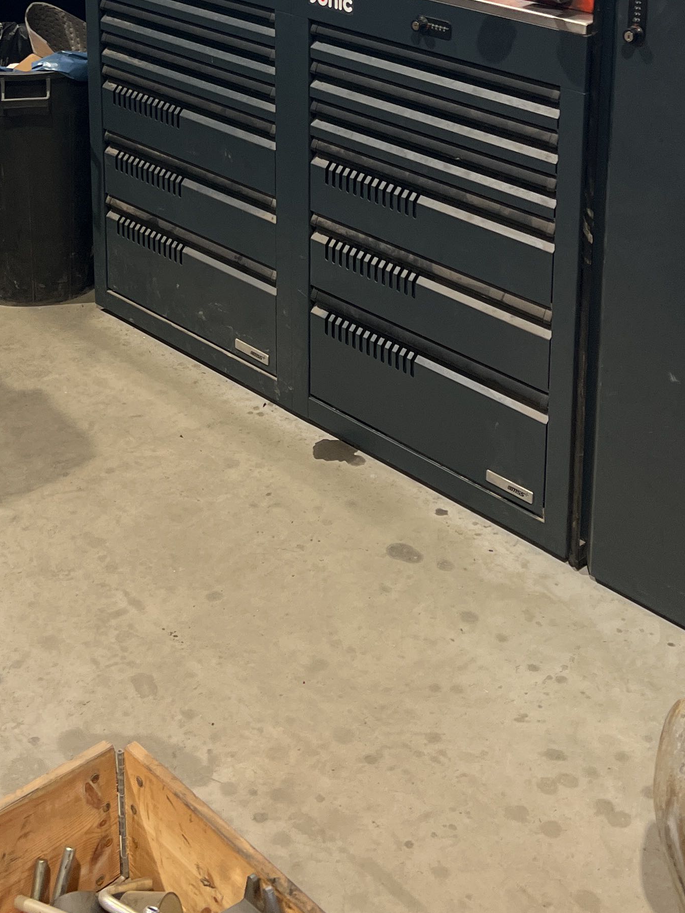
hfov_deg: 25.1
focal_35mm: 58
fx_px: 1530
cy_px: 6
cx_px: 244
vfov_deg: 30.9
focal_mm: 5.7
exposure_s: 1/50
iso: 80
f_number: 1.5
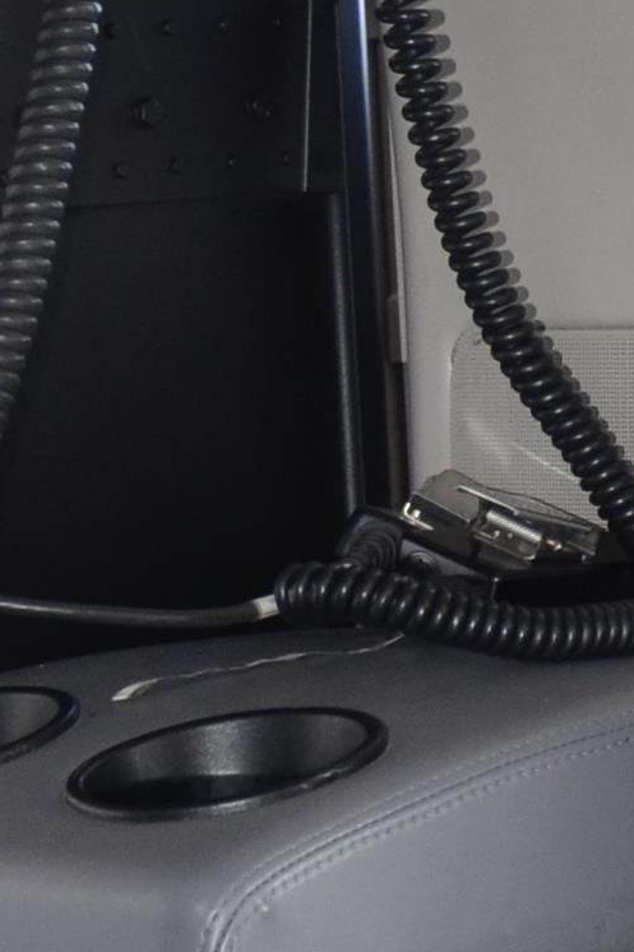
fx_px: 6535
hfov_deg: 5.5
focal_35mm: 247
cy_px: 227
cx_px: -319
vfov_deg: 8.3
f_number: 4
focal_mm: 25
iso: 400
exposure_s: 1/100
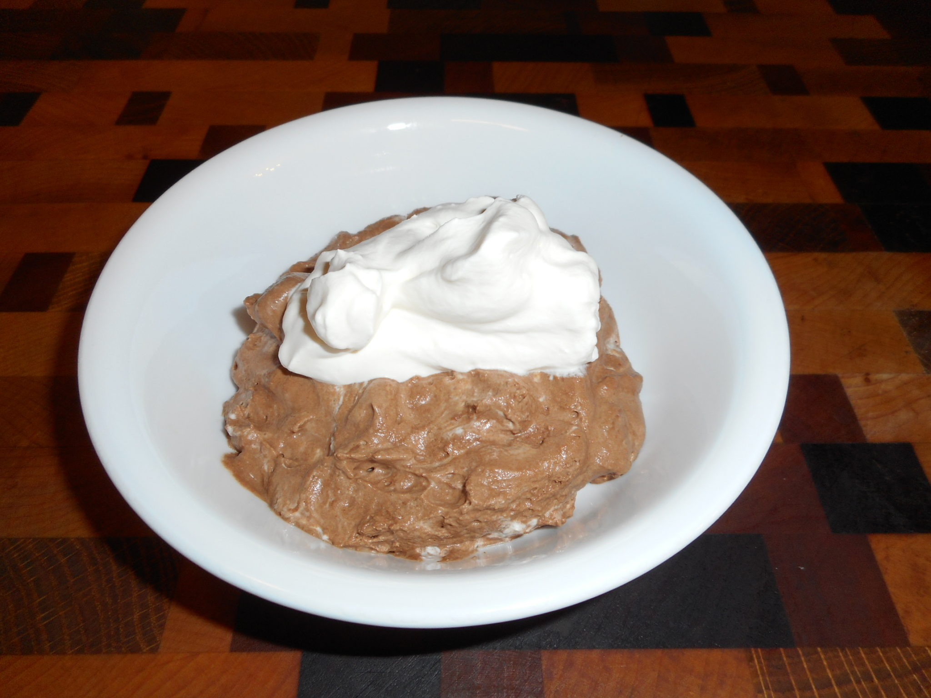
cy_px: 349
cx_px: 466
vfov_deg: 54.9
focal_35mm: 25
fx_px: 672
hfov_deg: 69.4
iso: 80
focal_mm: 4.5
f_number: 3.7
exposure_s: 1/25
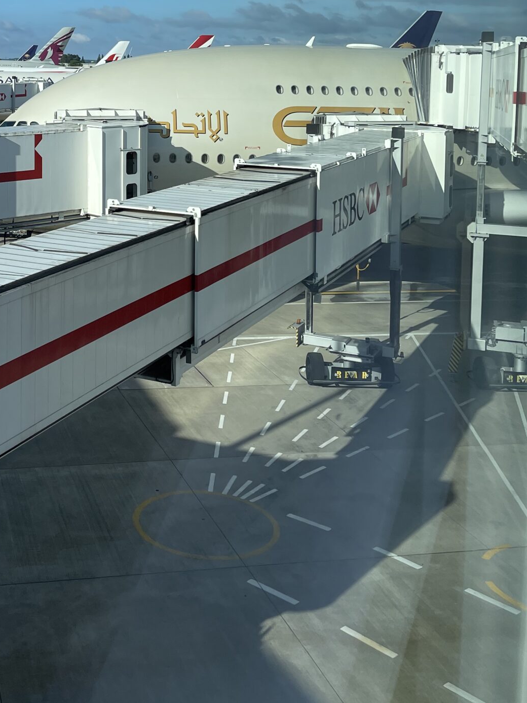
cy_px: 114
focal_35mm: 48
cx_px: 74
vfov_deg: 37.8
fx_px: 974
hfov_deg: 29.3
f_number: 1.6
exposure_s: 1/3344
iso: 32
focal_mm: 5.1
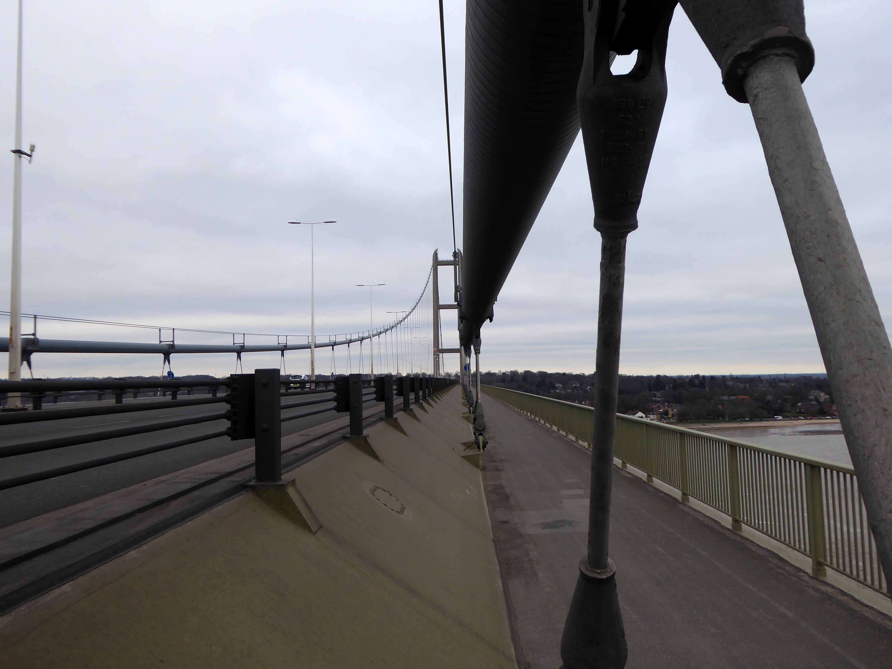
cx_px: 446
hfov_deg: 61.7
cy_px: 334
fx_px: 747
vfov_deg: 48.2
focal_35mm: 29
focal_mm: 5
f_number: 3.5
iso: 80
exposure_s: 1/80
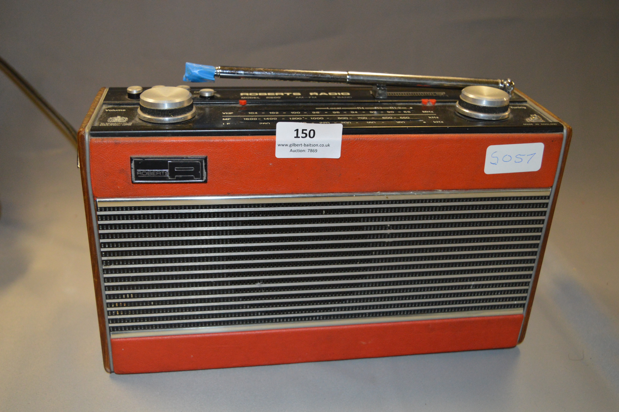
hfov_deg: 49.6
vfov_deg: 34.1
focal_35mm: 39
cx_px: 310
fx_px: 670
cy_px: 206
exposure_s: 1/60
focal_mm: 26
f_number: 4
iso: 1800
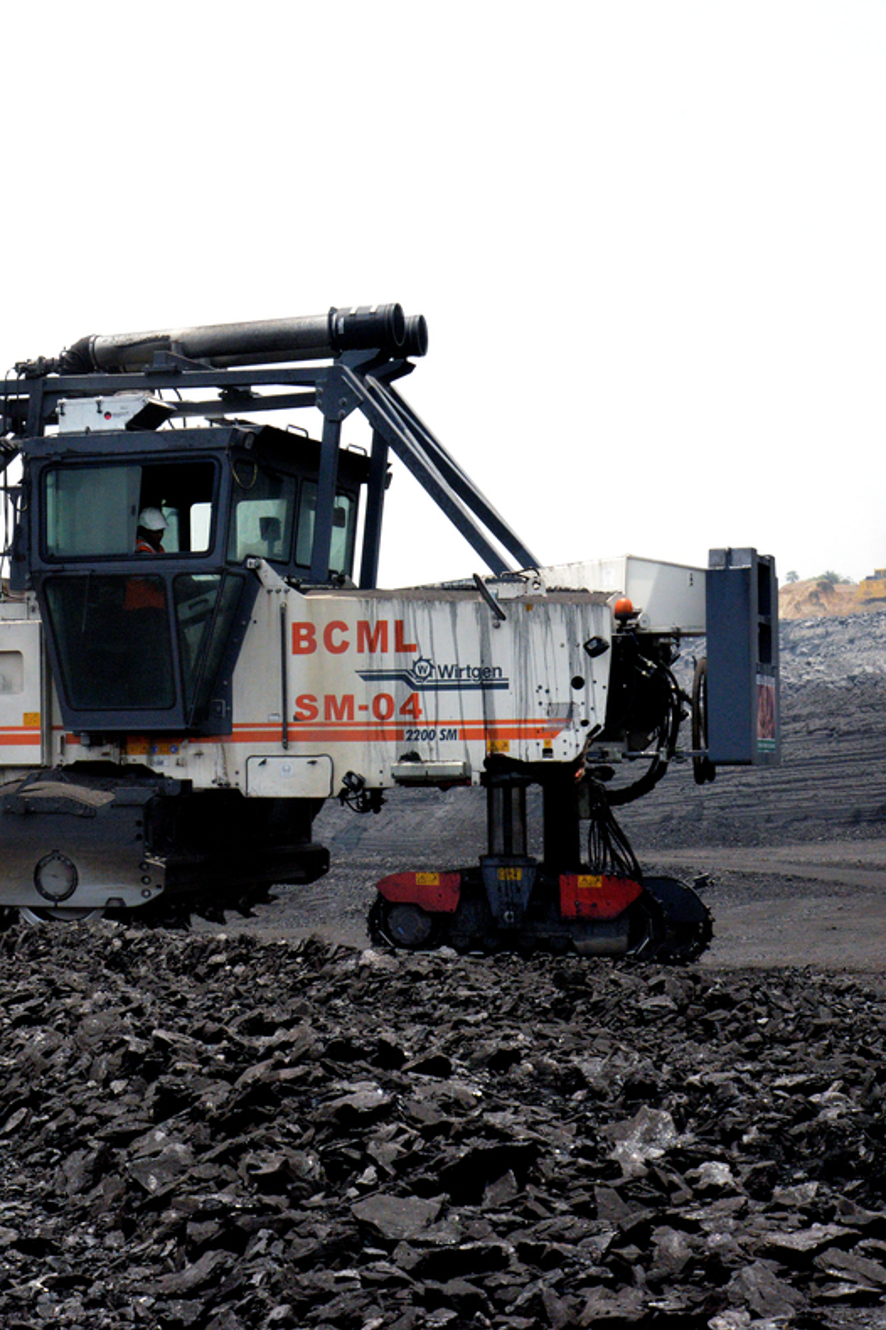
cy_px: 661
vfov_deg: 26.7
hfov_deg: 17.7
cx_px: 139
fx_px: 2805
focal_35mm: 76
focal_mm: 50
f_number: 16
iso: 6400
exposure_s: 1/1000
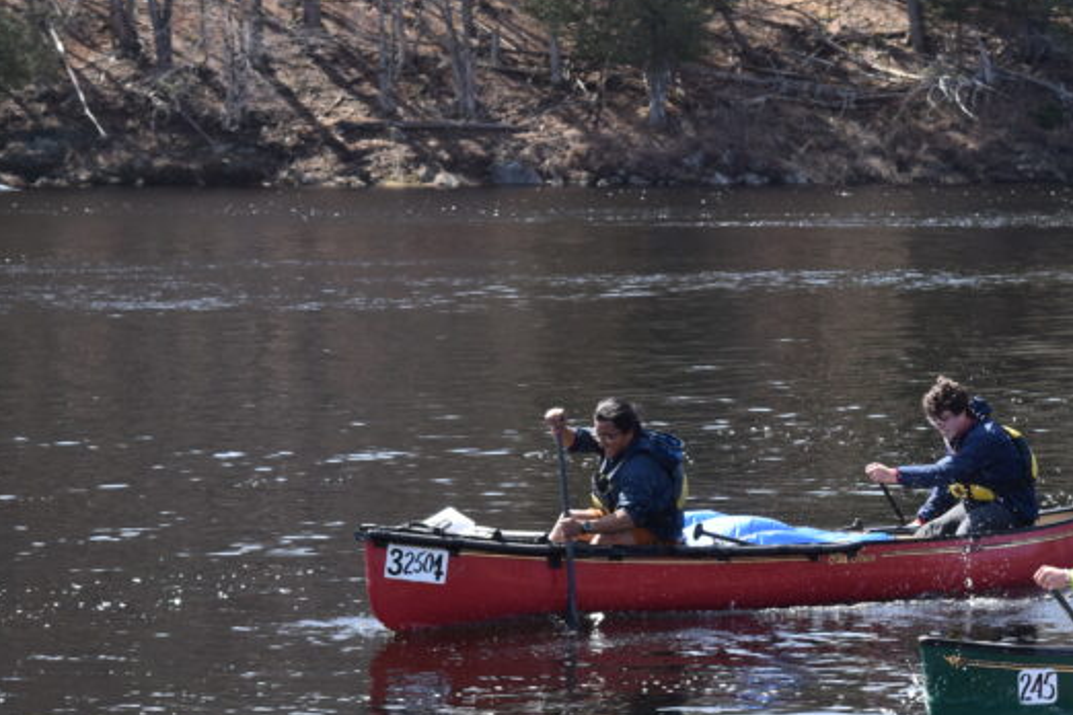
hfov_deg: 13.8
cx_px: 946
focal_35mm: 147
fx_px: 4381
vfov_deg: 9.3
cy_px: 605
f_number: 8
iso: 200
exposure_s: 1/250
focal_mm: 50
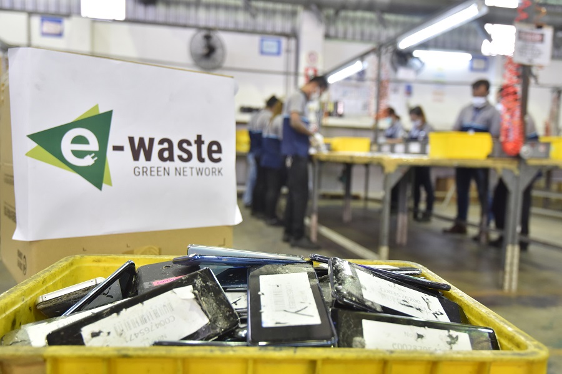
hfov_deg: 61.9
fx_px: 468
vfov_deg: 43.6
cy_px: 187
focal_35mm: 30
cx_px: 281
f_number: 4
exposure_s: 1/100
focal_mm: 30
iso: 2000
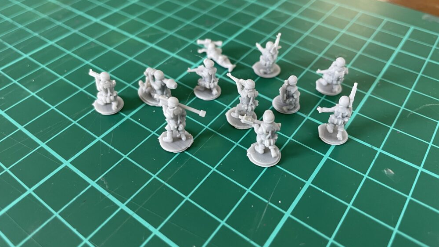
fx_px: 338
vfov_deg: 40.1
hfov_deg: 66.0
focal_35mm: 29
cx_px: 215
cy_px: 104
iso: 125
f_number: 1.6
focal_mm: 4.2
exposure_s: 1/83
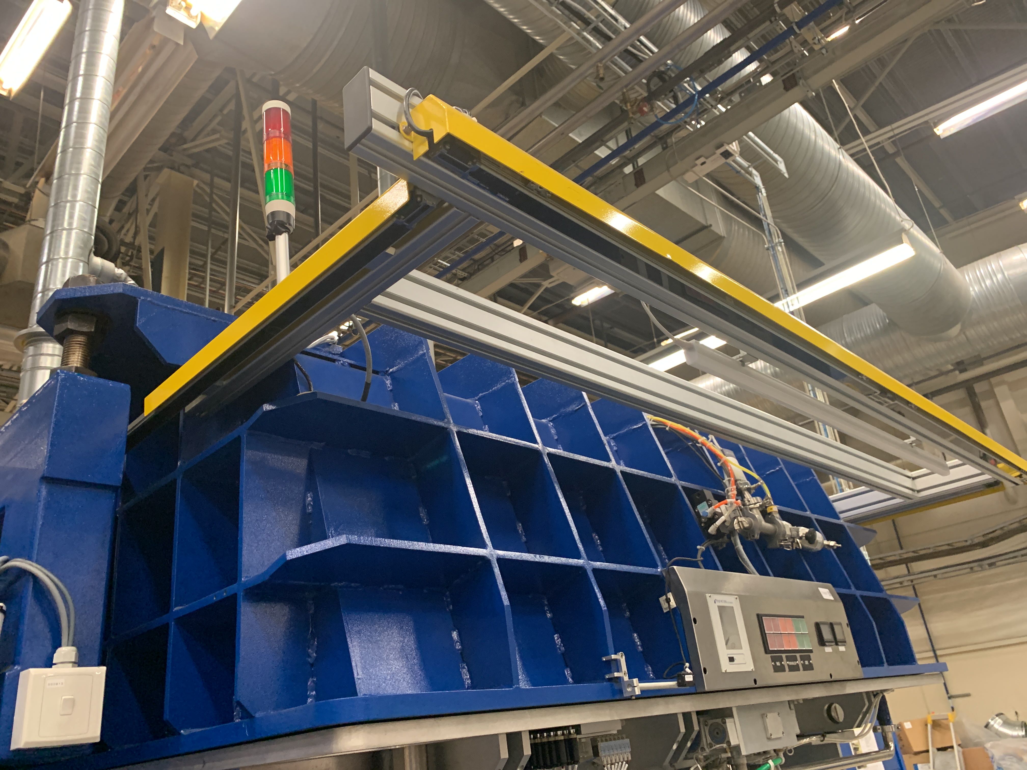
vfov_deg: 53.1
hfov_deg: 67.3
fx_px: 771
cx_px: 514
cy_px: 385
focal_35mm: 26
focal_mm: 4.25
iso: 320
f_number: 1.8
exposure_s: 1/50
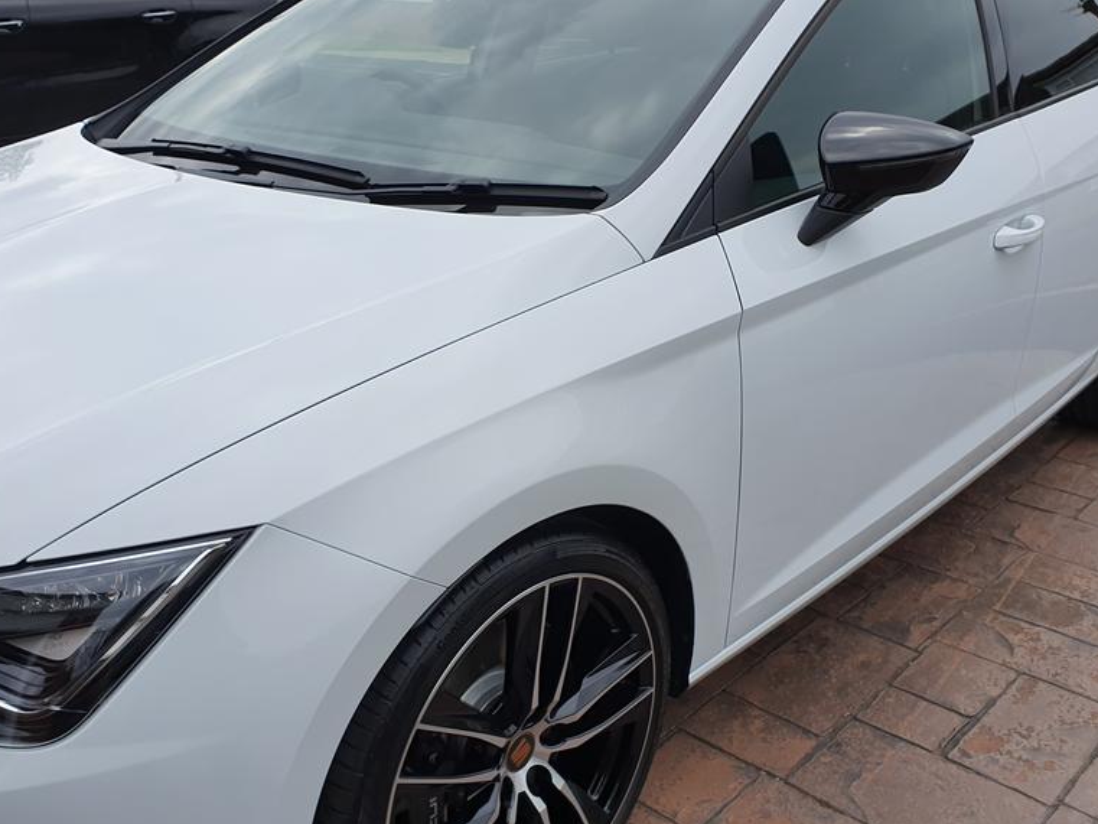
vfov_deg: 40.7
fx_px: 1110
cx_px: 514
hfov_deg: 52.6
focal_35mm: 35
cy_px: 437
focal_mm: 4.32
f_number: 2.4
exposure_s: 1/1364
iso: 50
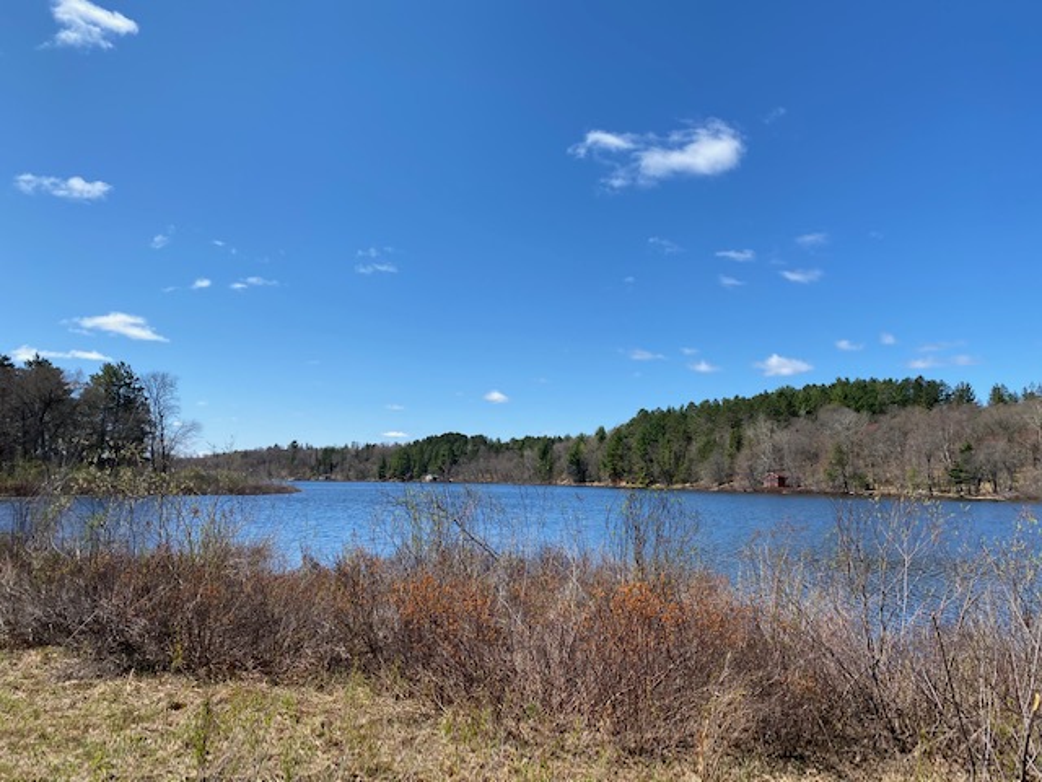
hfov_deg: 67.3
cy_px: 391
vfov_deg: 53.1
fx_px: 783
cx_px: 521
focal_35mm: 26
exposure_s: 1/3049
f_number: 1.8
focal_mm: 4.25
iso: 32
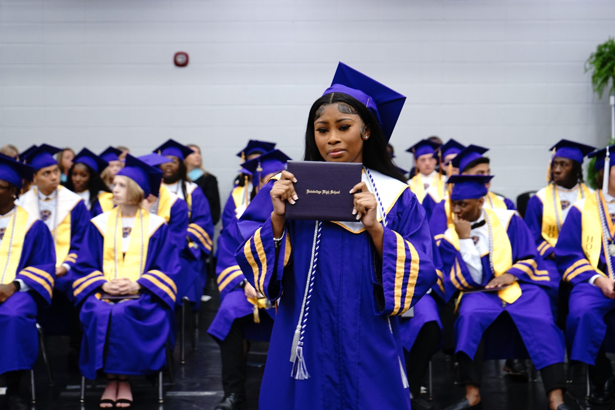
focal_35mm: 70
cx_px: 308
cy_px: 205
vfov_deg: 19.5
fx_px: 1196
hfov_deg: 28.8
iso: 1600
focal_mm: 70
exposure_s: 1/80
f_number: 5.6
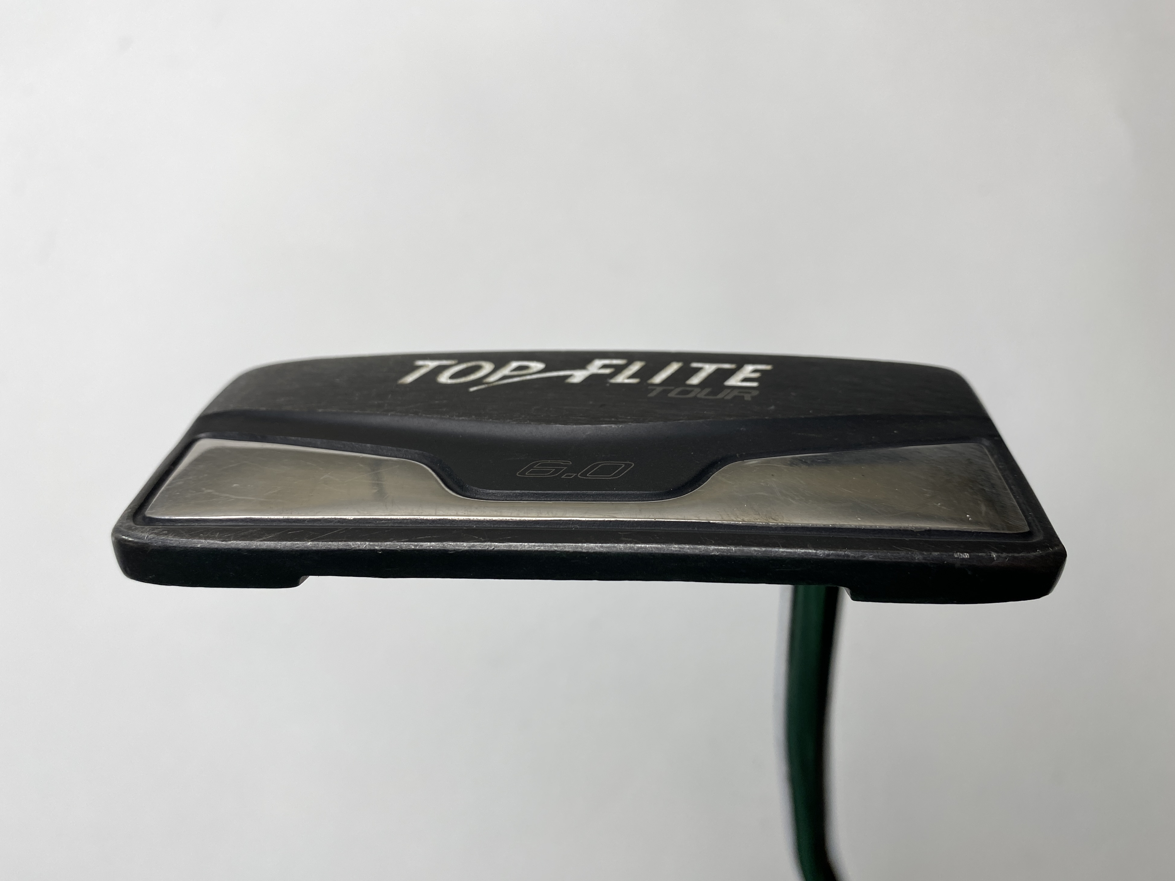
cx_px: 600
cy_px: 425
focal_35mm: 27
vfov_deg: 51.3
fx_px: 916
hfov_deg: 65.3
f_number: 1.8
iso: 32
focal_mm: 4.25
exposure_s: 1/386
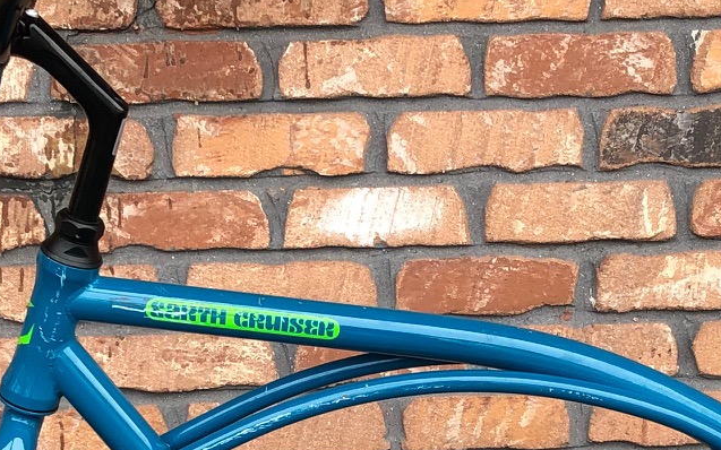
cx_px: 460
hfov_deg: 22.0
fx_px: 1847
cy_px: 426
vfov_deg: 13.7
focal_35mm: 94
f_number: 1.8
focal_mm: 4
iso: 20
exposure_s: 1/165
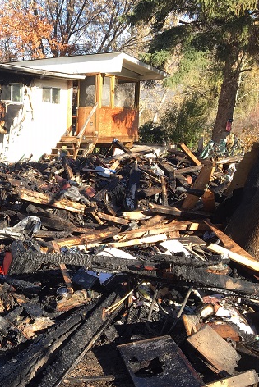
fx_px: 496
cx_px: -30
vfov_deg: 42.7
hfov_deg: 26.8
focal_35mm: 46
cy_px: 201
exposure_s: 1/351
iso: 25
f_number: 2.2
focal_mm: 4.15
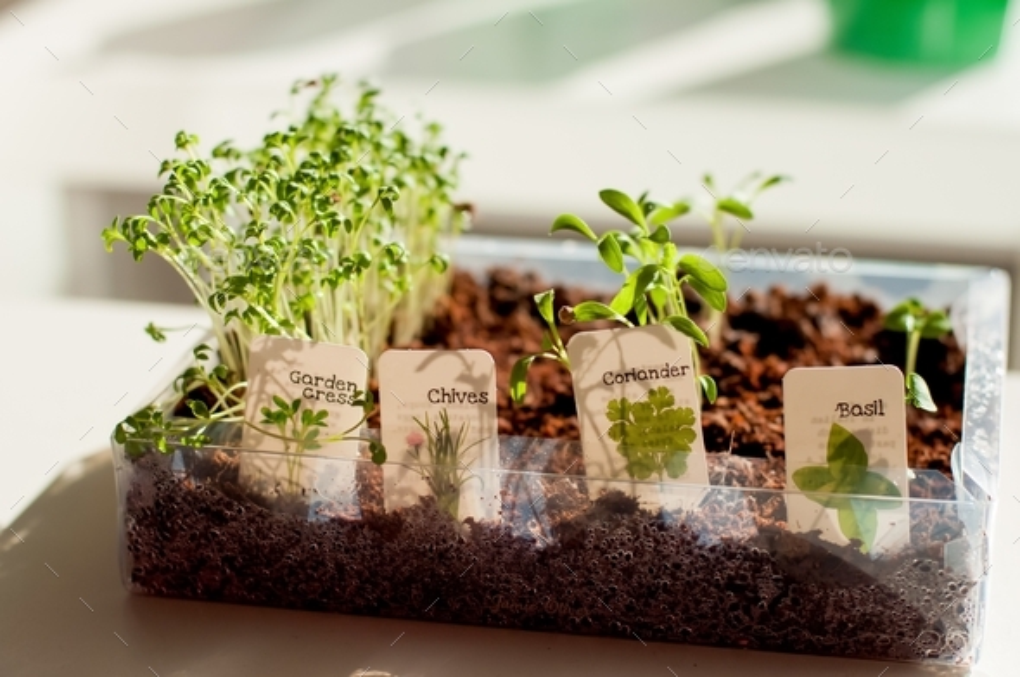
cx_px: 510
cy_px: 338
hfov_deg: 27.0
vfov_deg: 18.1
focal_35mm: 75
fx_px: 2123
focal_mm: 50
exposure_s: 1/4000
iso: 200
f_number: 3.5
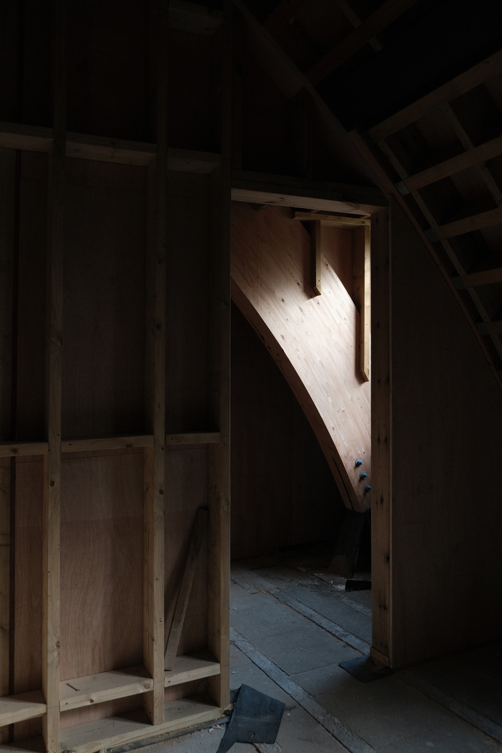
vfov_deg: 67.4
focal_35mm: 27
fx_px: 565
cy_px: 376
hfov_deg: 47.9
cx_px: 251
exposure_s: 1/34
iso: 200
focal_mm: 18
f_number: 2.8
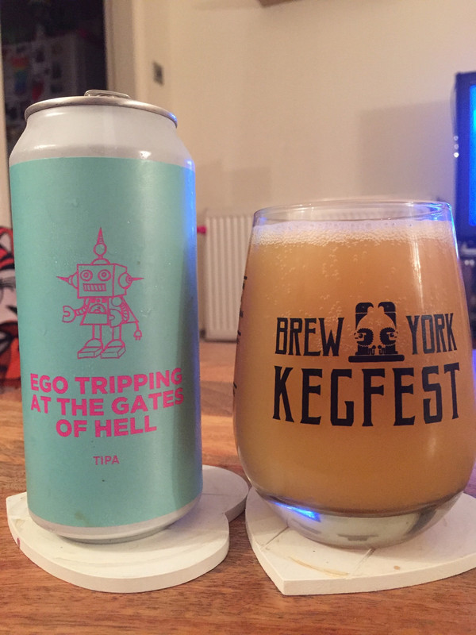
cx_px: 238
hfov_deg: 48.2
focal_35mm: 29
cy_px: 318
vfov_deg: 61.7
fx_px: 532
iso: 320
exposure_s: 1/17
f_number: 2.2
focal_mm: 4.15
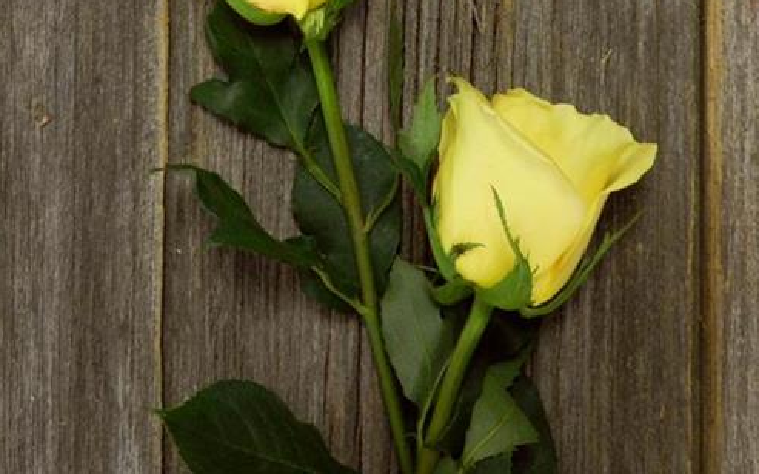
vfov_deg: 19.5
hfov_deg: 31.1
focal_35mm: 66
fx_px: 1365
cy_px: 78
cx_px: 380
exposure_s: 1/50
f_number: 4.2
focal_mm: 8.1
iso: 800
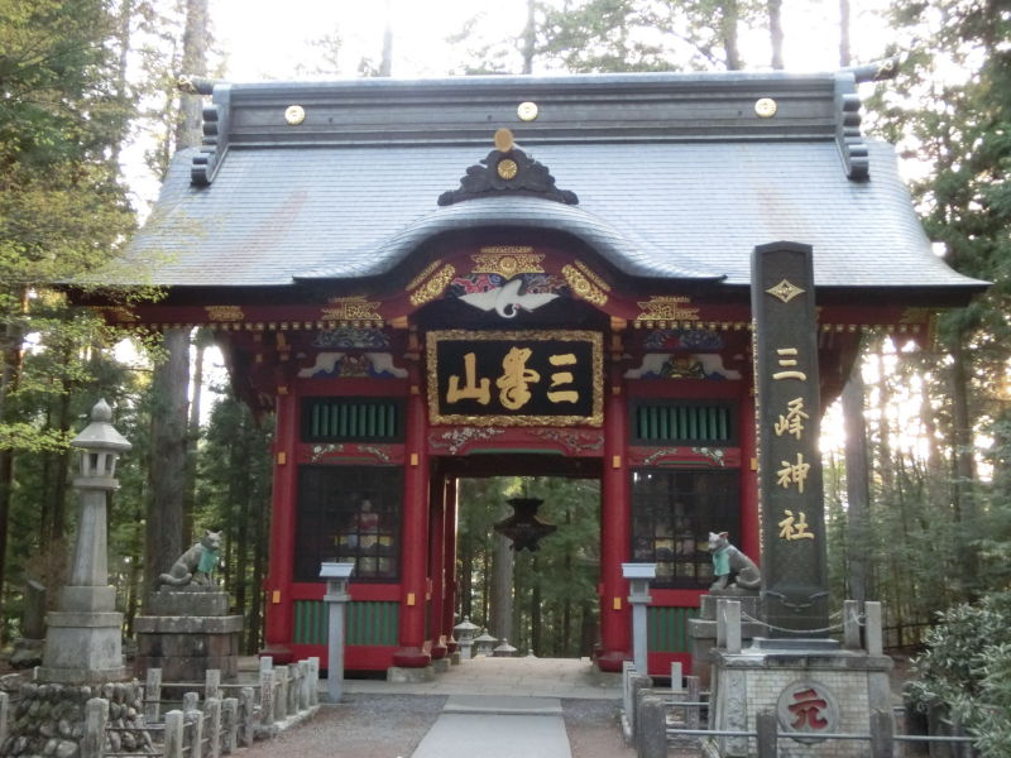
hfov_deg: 46.8
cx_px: 506
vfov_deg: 36.0
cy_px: 379
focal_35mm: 40
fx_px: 1168
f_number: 4
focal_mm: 7.15
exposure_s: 1/60
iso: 800
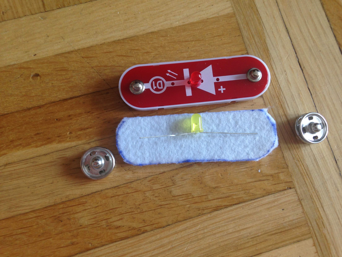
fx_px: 326
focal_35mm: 33
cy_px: 128
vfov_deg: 42.9
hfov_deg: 55.4
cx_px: 171
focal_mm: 4.12
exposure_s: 1/24
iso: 50
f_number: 2.4
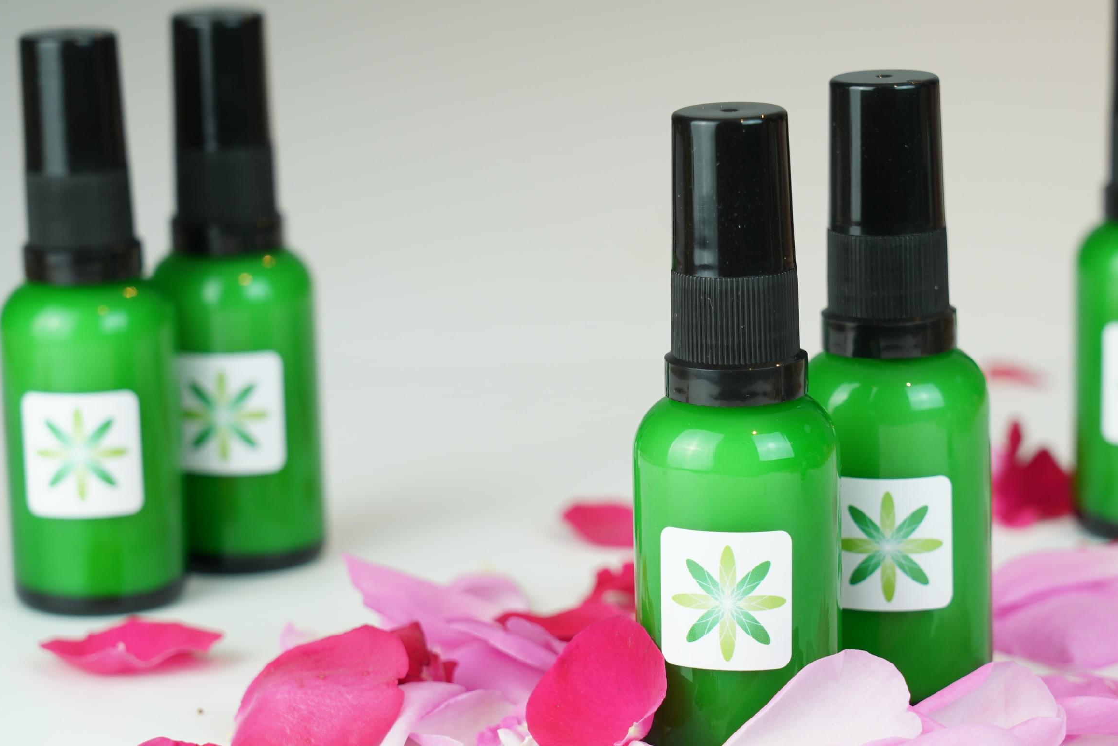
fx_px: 4225
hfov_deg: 15.1
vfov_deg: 10.1
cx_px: 641
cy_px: 449
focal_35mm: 136
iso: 800
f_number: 7.1
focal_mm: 105
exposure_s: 1/60
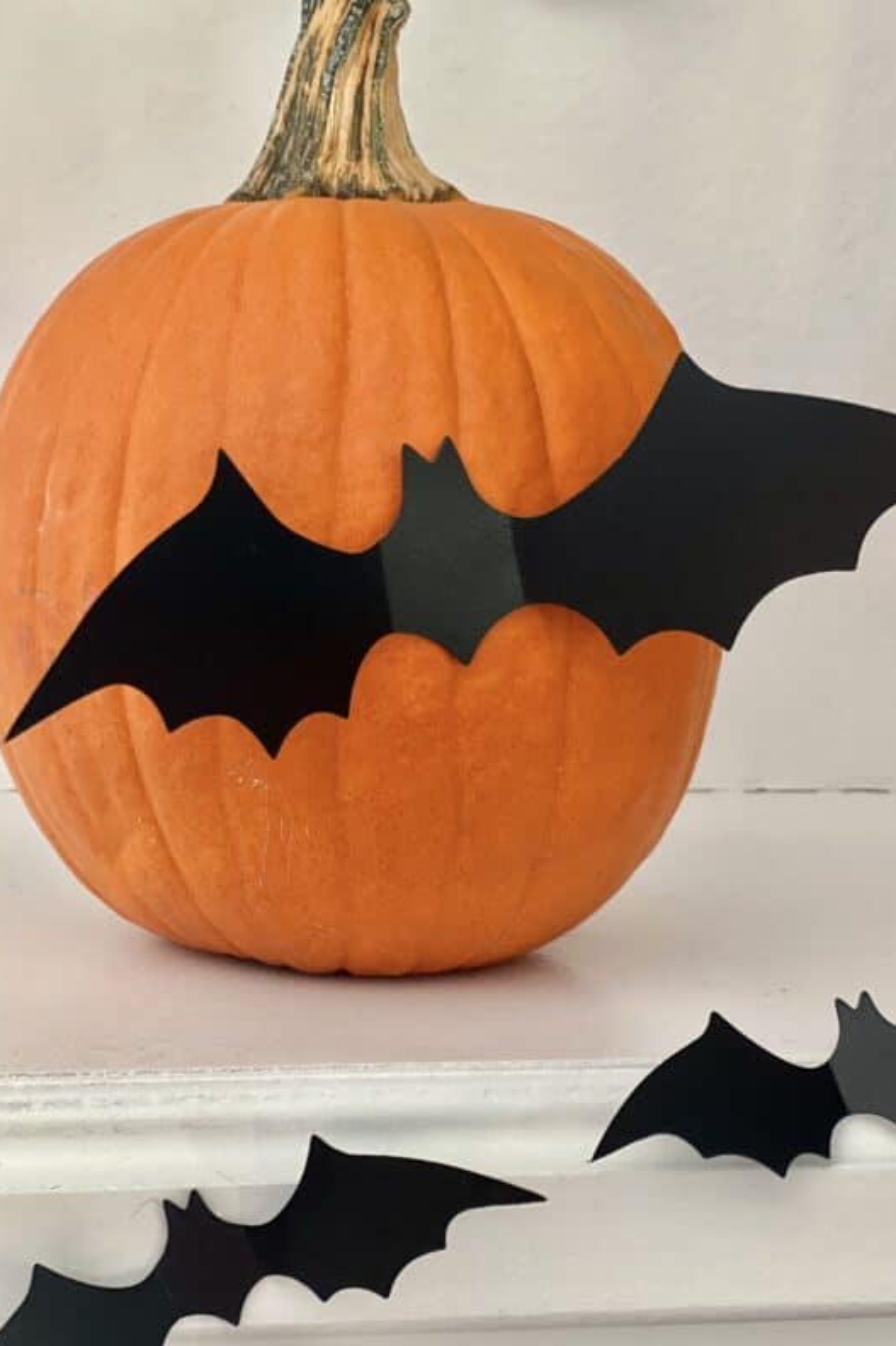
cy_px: 667
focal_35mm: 81
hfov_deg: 16.8
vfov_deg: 25.1
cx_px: 478
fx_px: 3025
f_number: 2.8
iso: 400
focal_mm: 9
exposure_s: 1/24
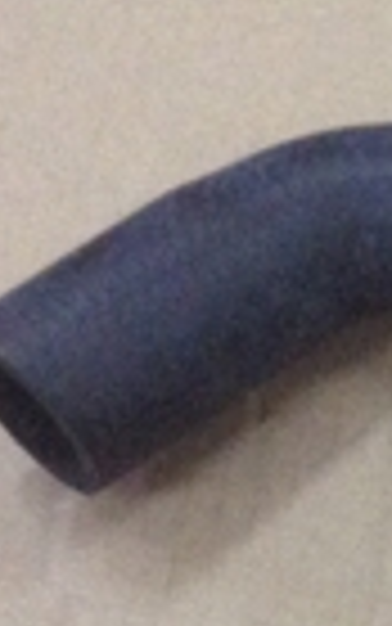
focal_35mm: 151
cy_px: 500
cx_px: 1302
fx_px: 2578
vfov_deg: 13.8
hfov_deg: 7.4
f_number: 2.4
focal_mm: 3.3
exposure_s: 1/25
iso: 200
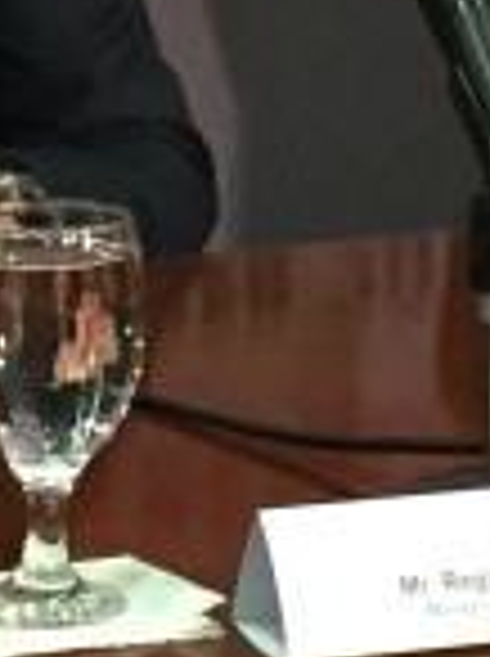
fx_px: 3862
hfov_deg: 7.3
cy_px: -360
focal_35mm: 204
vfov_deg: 9.4
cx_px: 130
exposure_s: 1/30
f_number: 2.2
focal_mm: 4.15
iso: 160
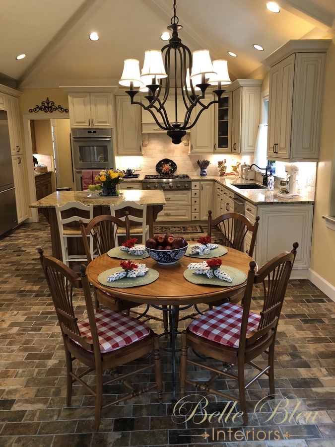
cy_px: 224
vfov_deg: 63.4
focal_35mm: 28
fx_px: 361
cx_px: 168
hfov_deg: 49.7
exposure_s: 1/15
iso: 50
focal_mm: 3.99
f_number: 1.8
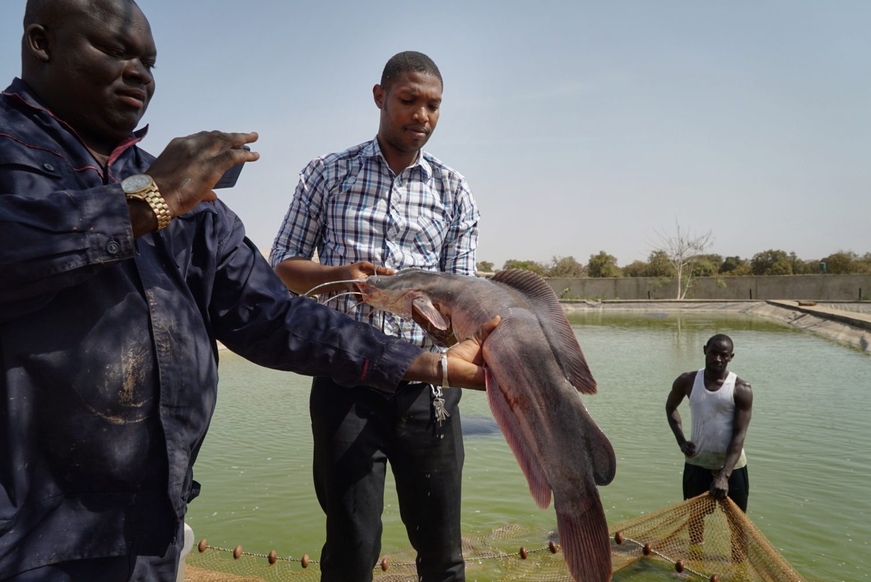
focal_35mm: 24
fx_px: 581
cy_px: 291
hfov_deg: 73.7
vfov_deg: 53.2
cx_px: 436
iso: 100
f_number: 8
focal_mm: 24
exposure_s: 1/320
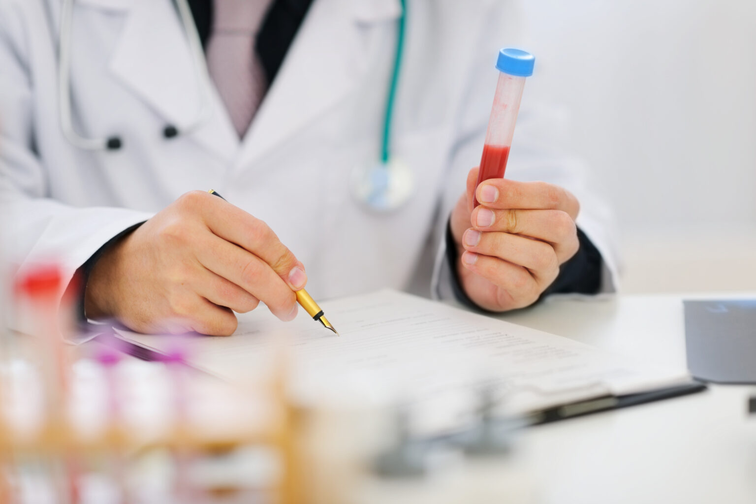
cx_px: 378
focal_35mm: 85
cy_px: 252
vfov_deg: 16.1
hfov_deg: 23.9
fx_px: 1785
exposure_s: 1/125
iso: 100
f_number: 2
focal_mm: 85
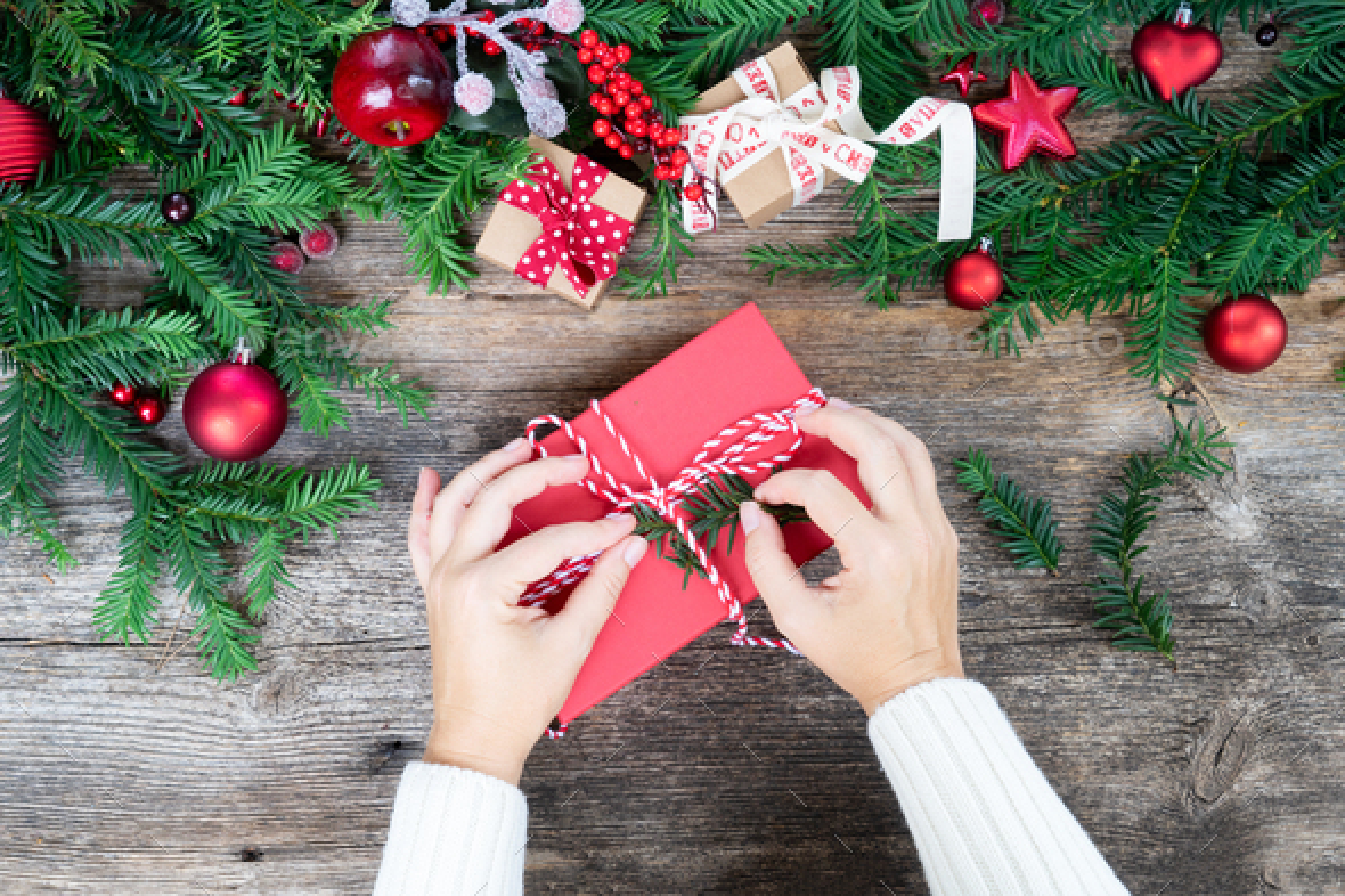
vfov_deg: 29.8
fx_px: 1681
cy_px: 448
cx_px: 672
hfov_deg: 43.6
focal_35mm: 45
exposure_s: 1/80
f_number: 7.1
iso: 500
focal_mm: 45
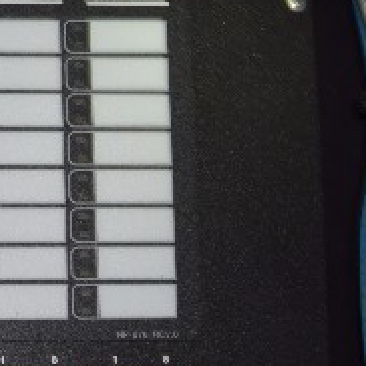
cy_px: 377
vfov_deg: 17.0
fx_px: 1196
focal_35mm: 100
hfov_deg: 15.6
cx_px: -233
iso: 250
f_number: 3.5
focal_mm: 18
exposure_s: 1/30
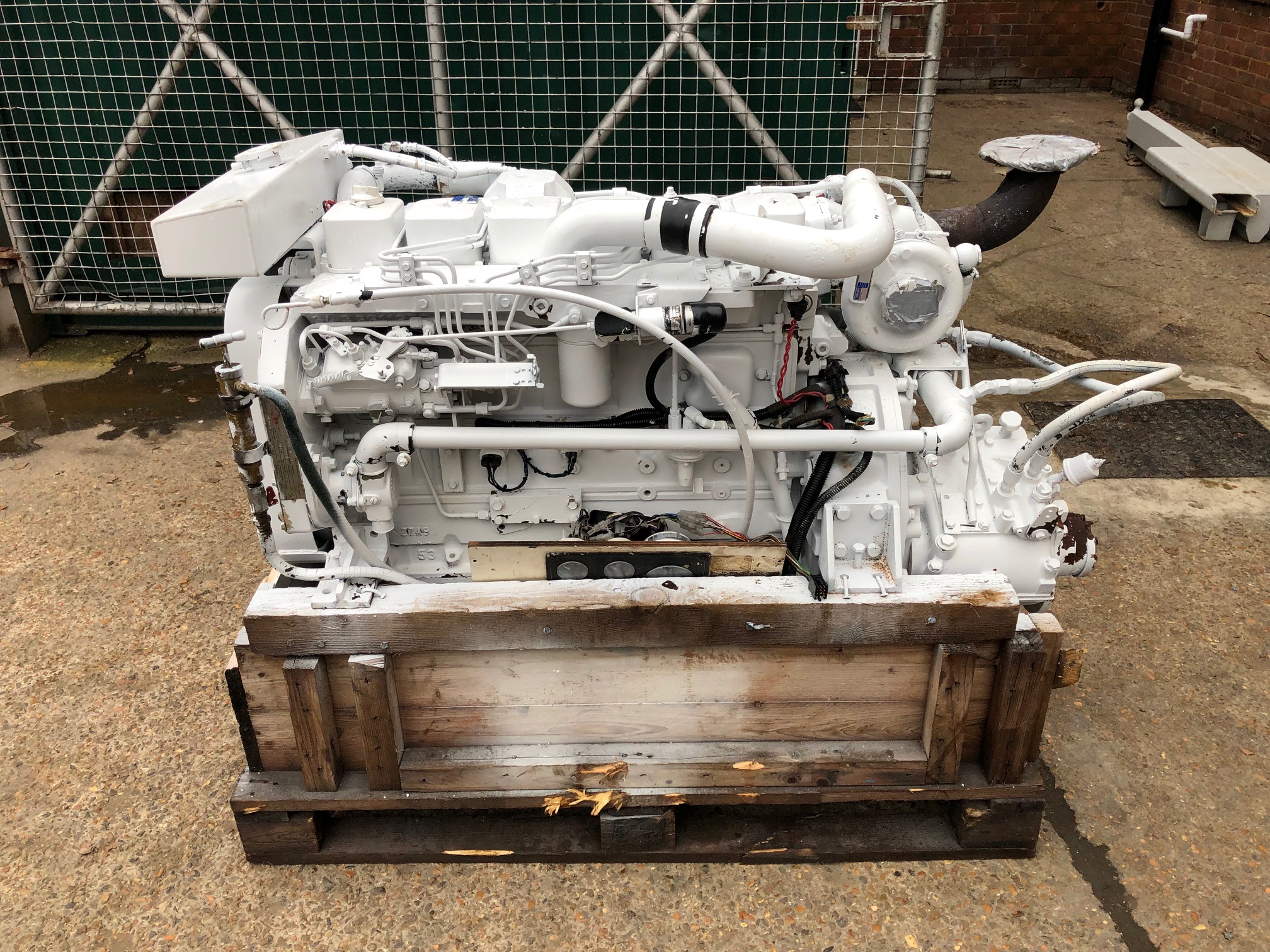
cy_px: 476
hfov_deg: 63.4
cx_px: 635
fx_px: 1027
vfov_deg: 49.7
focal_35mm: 28
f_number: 1.8
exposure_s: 1/120
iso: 64
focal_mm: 4
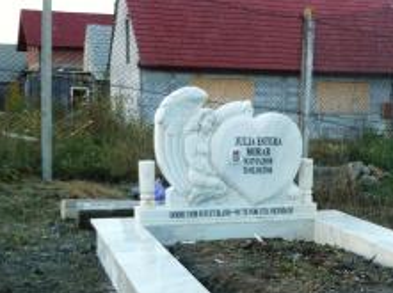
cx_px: 297
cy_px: 237
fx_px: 805
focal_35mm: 71
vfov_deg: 20.4
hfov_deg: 27.1
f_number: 2.8
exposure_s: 1/30
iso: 80
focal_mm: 3.85
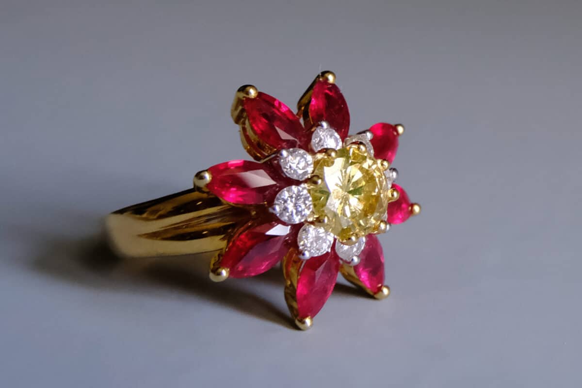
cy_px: 194
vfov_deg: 55.1
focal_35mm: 23
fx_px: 372
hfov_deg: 76.1
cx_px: 291
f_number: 6.4
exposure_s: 1/15
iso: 1600
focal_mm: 15
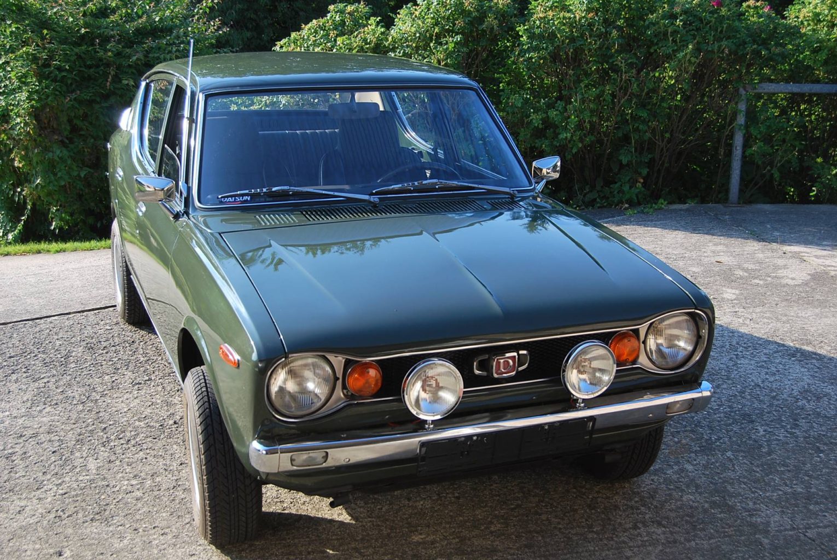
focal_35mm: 46
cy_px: 280
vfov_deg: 29.0
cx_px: 418
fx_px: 1082
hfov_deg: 42.3
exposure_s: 1/125
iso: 100
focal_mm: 31
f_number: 5.6
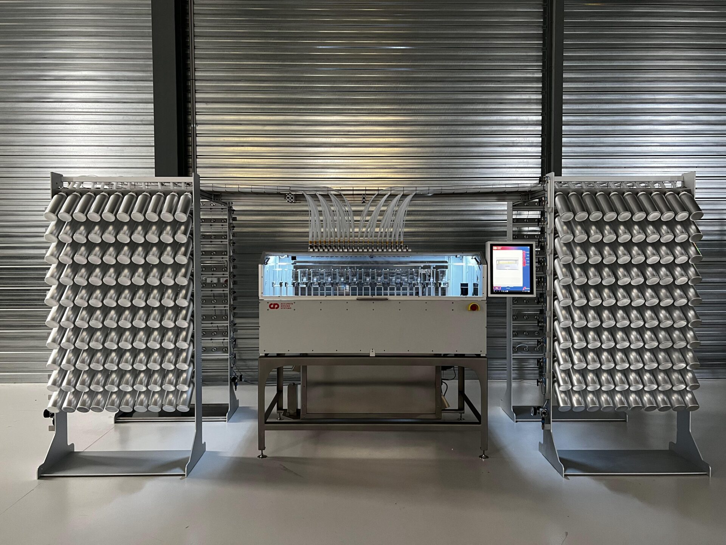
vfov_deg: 53.1
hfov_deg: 67.3
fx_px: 545
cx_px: 363
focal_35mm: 26
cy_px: 272
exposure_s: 1/50
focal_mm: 5.7
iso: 250
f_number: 1.5
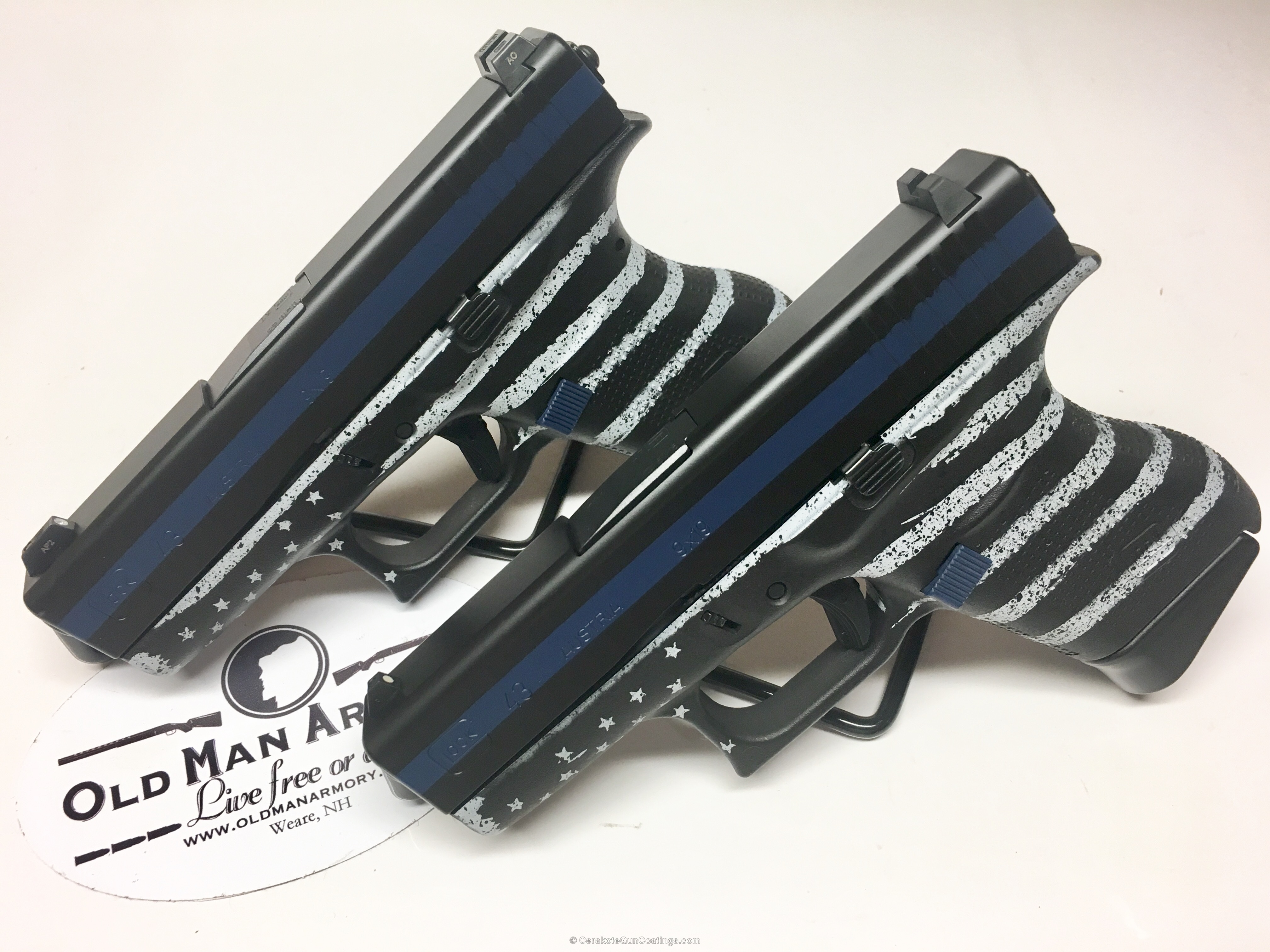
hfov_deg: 61.7
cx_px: 635
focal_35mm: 29
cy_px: 476
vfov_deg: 48.2
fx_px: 1064
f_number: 2.2
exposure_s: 1/33
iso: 50
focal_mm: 4.15
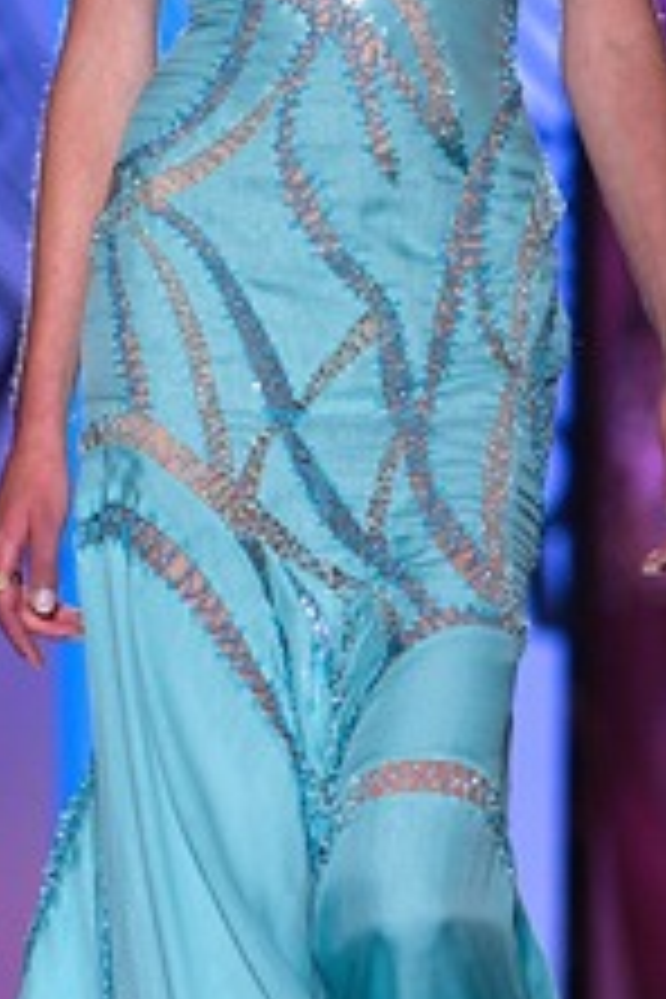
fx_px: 16010
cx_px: 308
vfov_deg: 3.6
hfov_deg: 2.4
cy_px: 472
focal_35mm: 577
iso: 800
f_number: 4
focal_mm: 200
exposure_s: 1/800
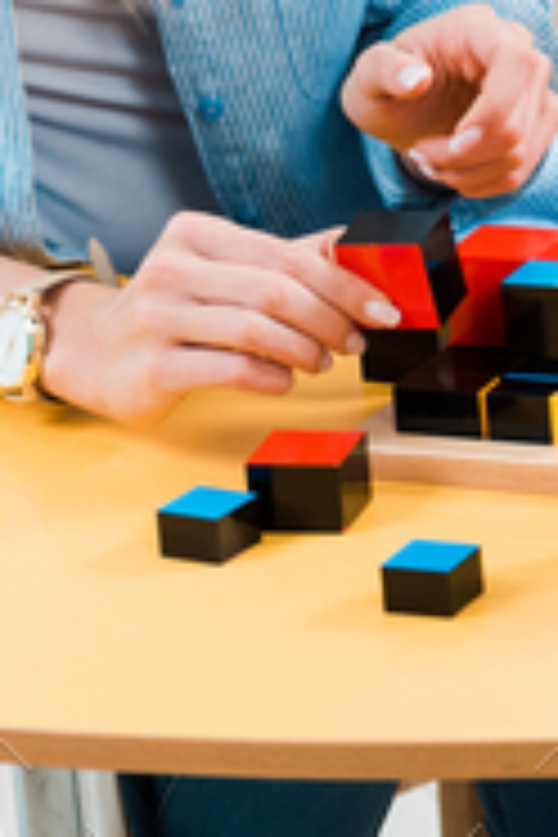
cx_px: 936
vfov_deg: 6.1
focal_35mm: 333
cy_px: -364
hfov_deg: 4.1
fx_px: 7742
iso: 320
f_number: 3.5
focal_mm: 70
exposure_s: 1/200
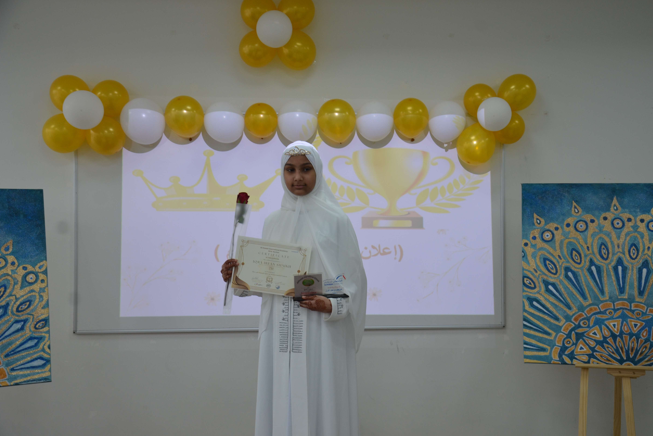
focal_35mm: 49
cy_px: 217
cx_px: 333
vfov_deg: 27.5
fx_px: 889
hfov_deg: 40.3
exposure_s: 1/90
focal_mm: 32
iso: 400
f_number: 4.8
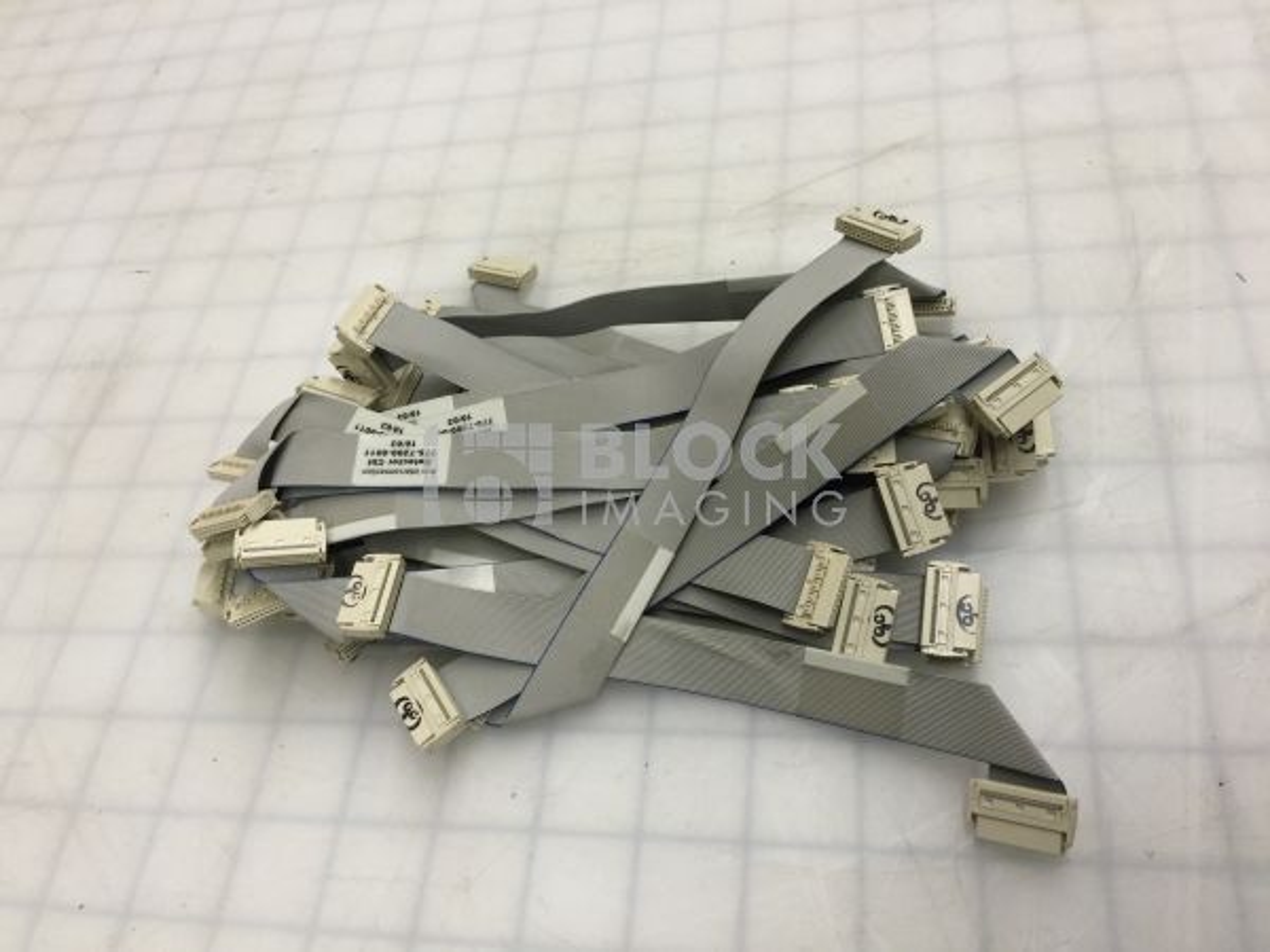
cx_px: 635
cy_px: 476
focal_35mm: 29
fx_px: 1064
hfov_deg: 61.7
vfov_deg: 48.2
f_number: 2.2
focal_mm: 4.15
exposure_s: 1/30
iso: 40
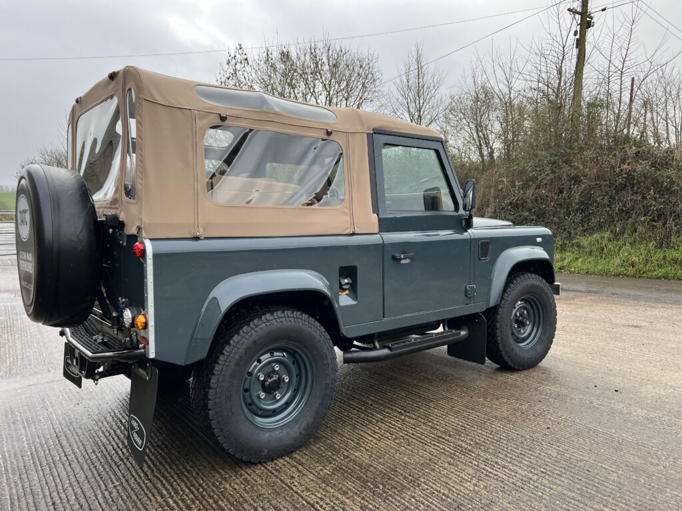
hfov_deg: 67.3
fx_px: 512
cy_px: 256
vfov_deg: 53.1
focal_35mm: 26
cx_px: 341
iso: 50
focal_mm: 5.7
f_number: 1.5
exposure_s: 1/473
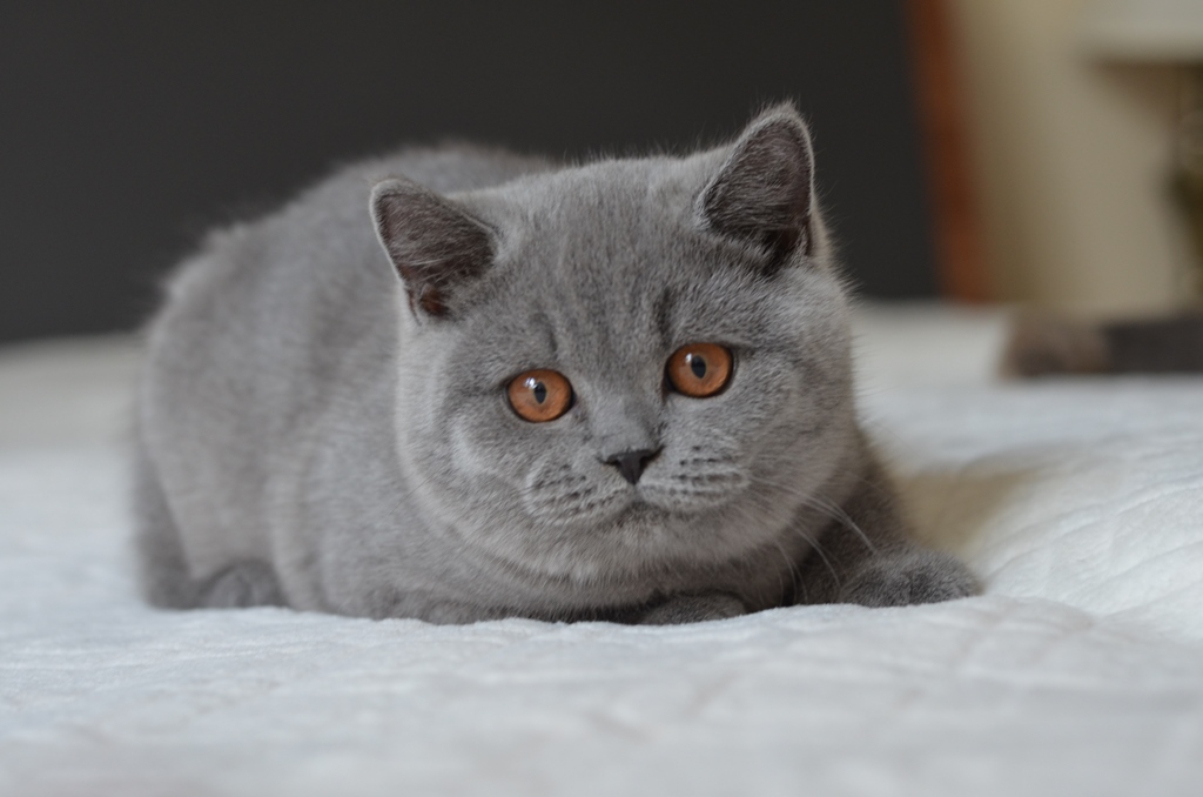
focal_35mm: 75
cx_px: 602
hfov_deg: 27.0
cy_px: 398
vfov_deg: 18.1
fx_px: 2501
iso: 450
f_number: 4
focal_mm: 50
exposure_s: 1/60
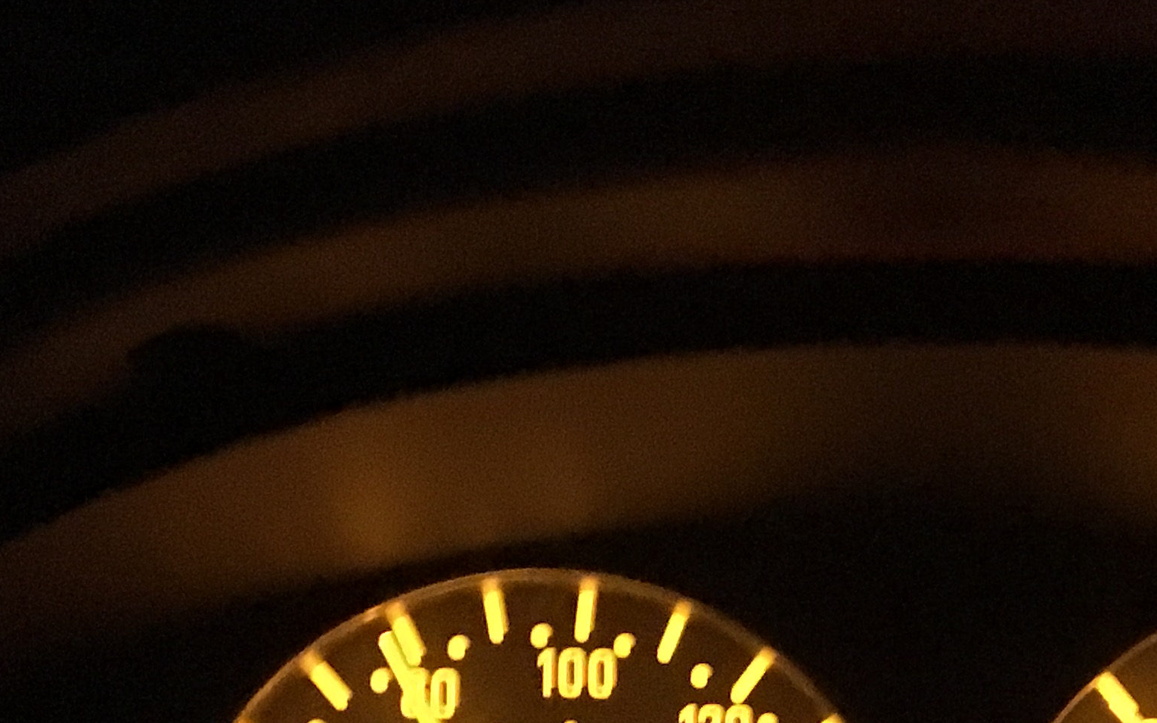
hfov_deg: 25.1
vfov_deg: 15.4
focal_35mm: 81
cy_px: 917
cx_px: 936
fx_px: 2554
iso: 1600
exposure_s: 1/15
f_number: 2.2
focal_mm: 4.15
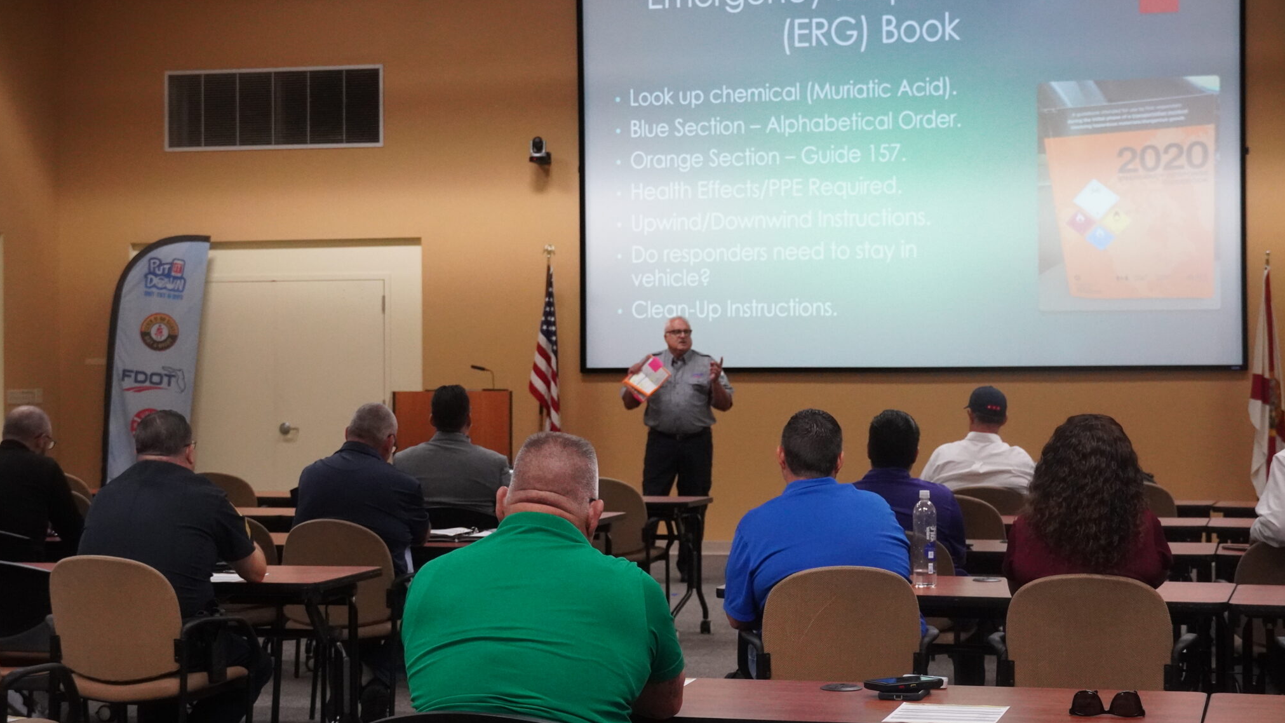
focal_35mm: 70
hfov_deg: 30.2
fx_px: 2385
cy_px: 386
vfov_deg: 17.2
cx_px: 642
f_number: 5
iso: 5000
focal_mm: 44
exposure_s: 1/160
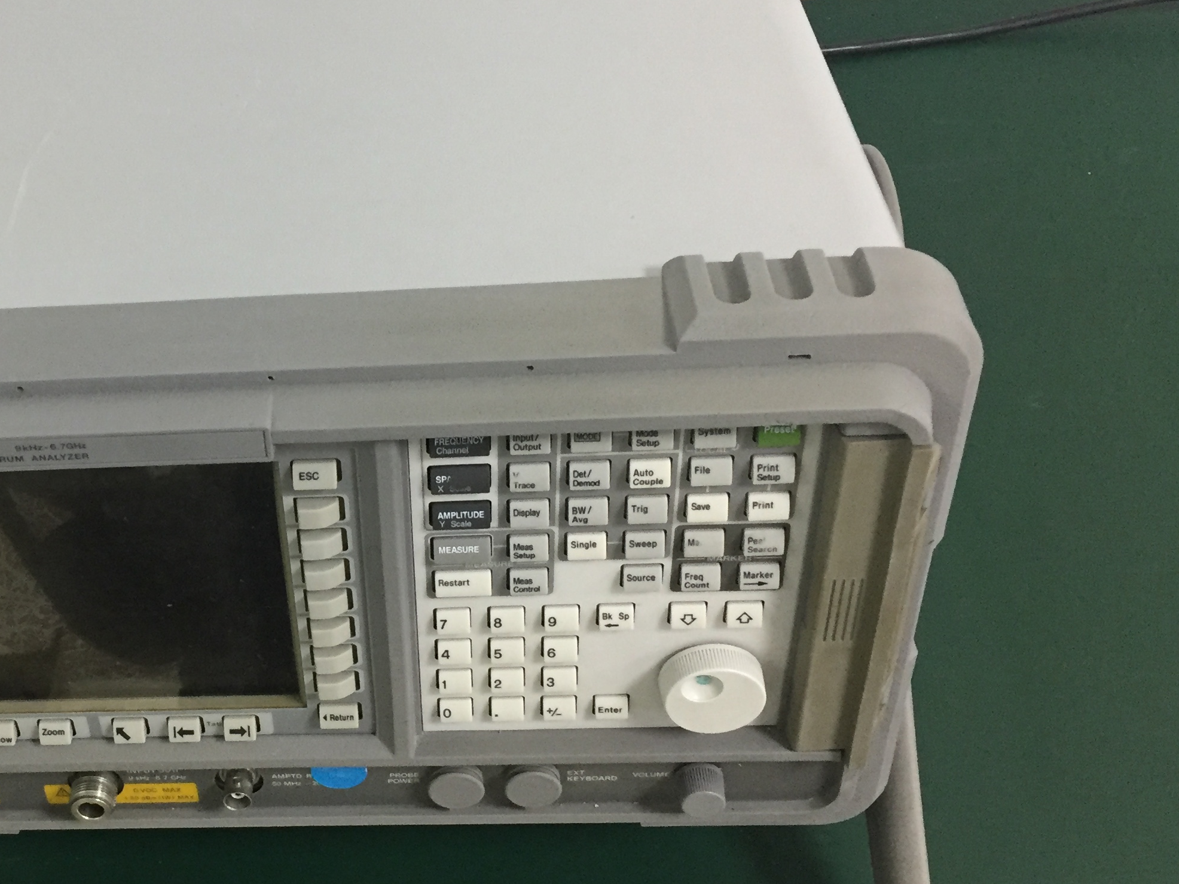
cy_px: 404
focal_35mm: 48
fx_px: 1635
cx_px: 261
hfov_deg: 38.4
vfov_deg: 30.3
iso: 200
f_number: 2.2
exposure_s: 1/33
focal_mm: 4.15
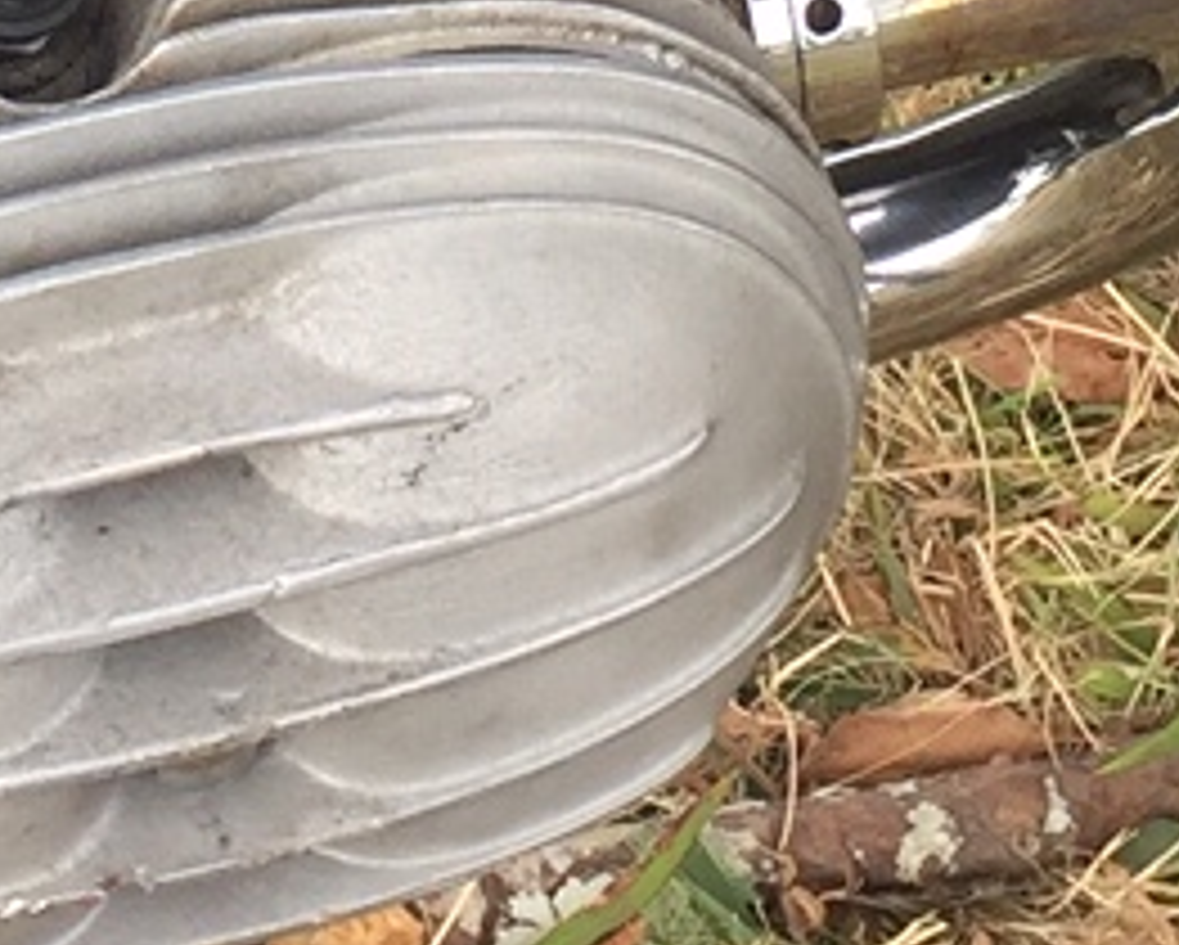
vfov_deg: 8.2
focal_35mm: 176
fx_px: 6146
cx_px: -18
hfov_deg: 10.9
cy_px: -1116
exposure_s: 1/238
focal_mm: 4.15
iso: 32
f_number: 2.2
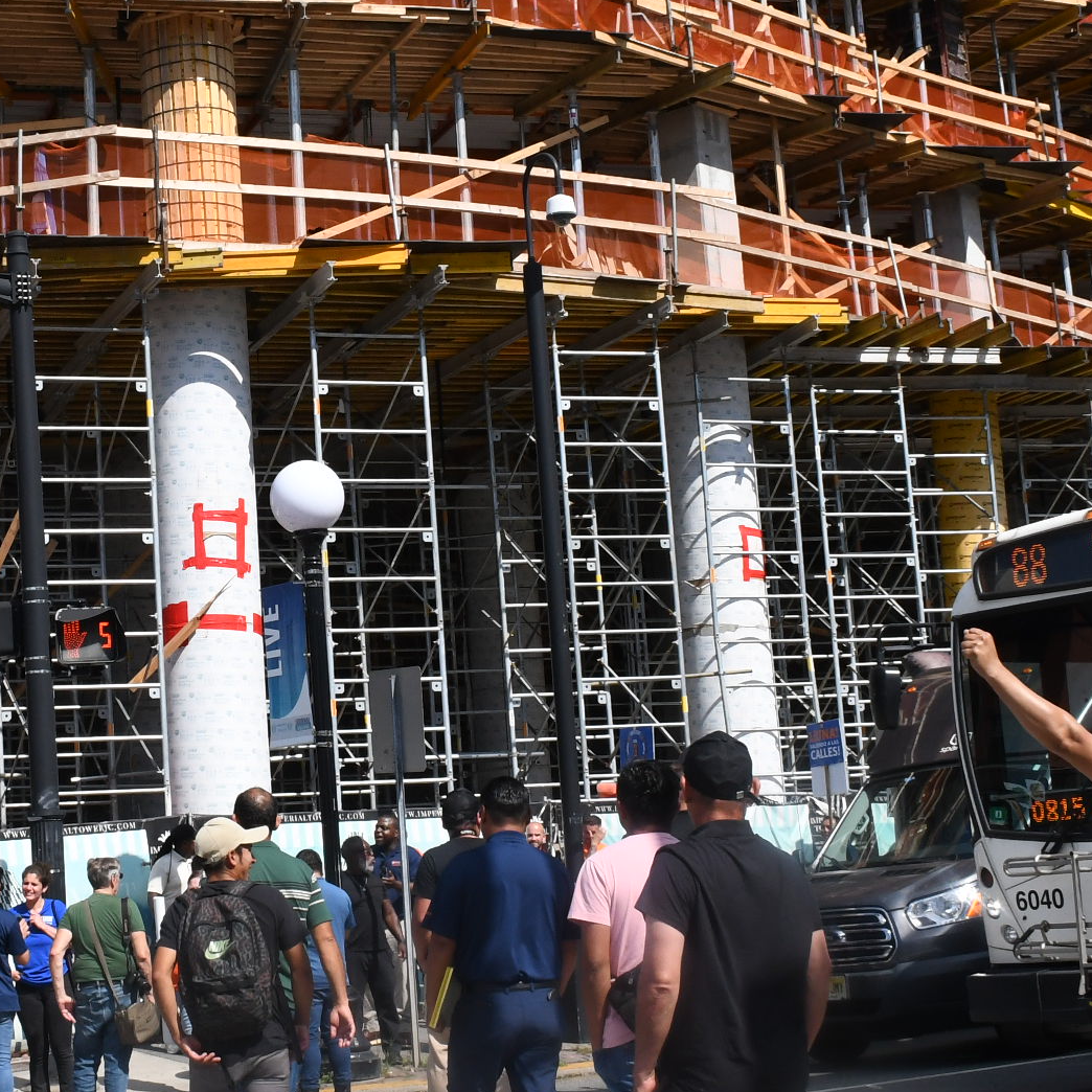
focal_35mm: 68
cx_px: 243
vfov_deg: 25.3
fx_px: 2427
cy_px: 420
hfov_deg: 25.0
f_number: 14
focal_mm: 20
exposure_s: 1/800
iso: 800
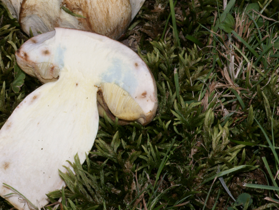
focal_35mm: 352
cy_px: 1
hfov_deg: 5.6
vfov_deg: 4.2
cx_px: -44
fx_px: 2837
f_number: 16
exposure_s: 1/125
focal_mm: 100
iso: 200
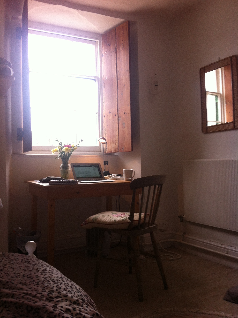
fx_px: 322
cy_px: 159
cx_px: 119
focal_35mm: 35
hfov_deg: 40.6
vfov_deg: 52.7
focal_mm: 3.85
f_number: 2.8
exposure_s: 1/60
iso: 80
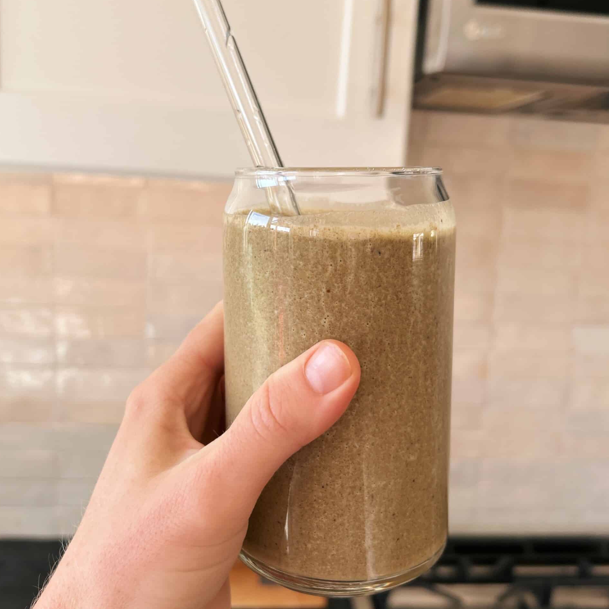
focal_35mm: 31
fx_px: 617
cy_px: 273
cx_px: 304
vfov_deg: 52.4
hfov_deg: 52.5
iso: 40
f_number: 1.5
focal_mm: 5.7
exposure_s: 1/205
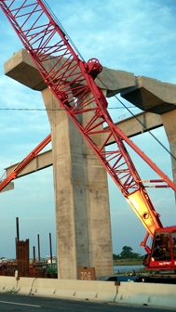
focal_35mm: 55
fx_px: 456
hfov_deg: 20.3
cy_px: 166
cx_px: -41
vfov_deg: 37.8
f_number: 3.5
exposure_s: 1/250
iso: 64
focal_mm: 6.2
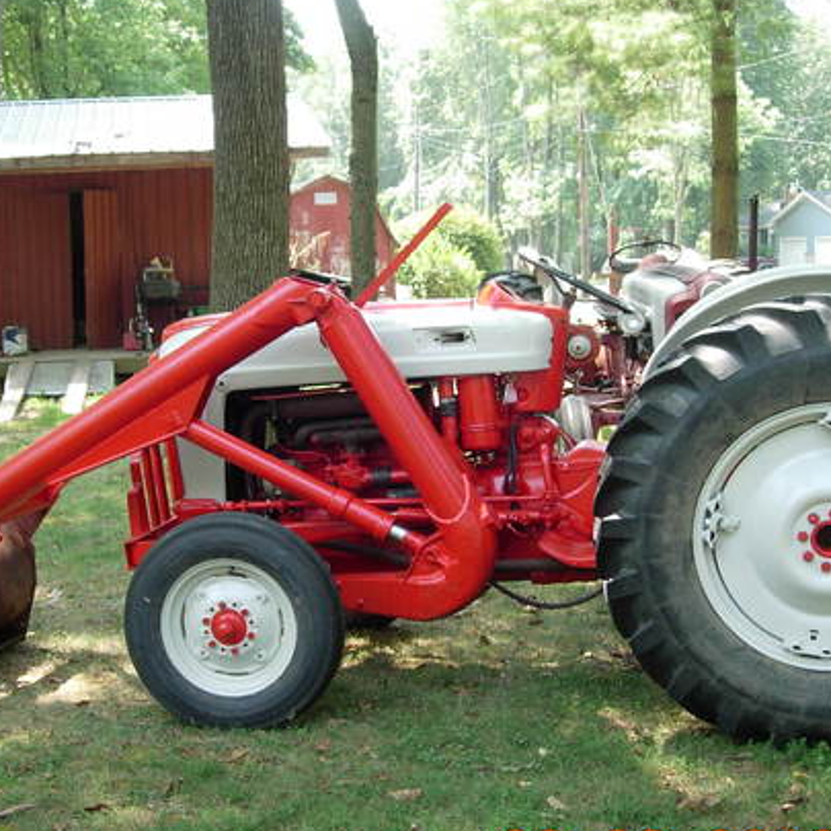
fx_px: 1548
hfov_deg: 30.0
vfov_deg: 30.0
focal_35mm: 57
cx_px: 396
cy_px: 437
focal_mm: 7.8
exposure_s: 1/121
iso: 79
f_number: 2.8
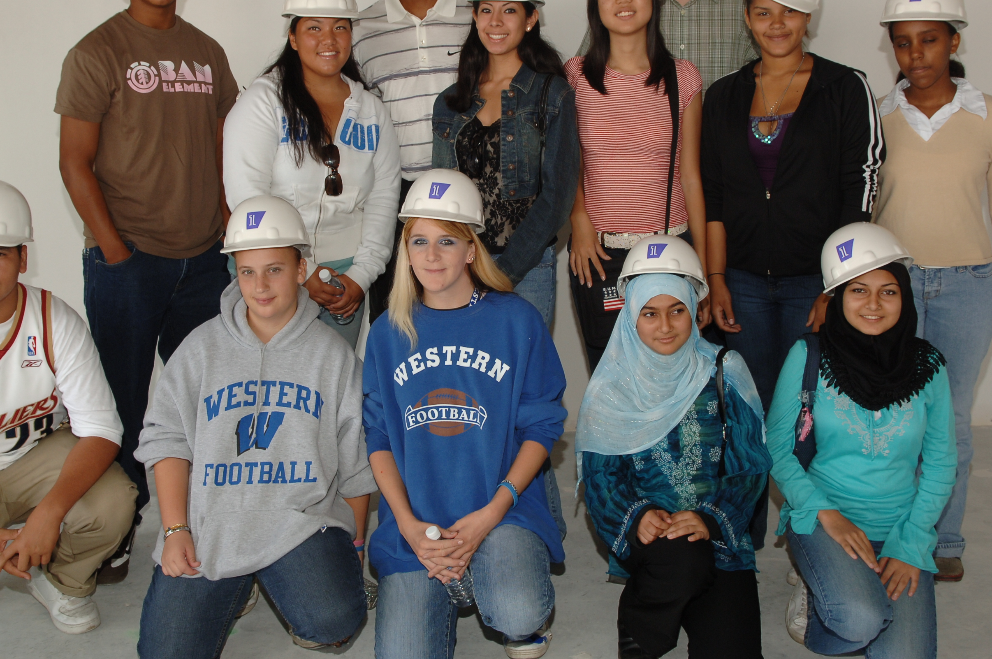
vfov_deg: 30.3
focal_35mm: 44
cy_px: 248
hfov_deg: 44.5
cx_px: 477
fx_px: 1211
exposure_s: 1/160
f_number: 6
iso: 250
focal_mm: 22
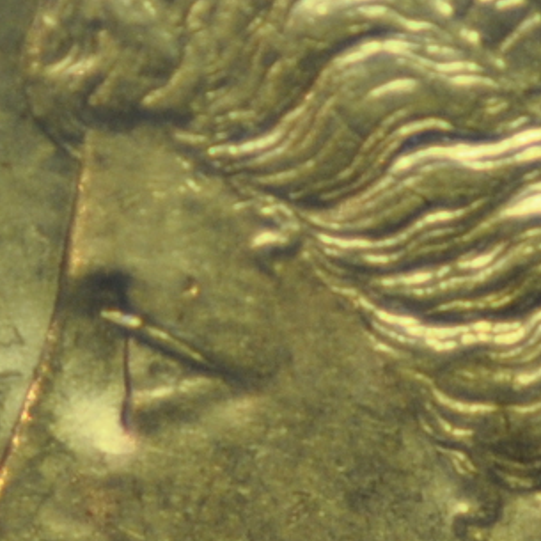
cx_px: 623
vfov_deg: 3.3
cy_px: 568
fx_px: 9495
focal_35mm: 537
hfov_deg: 3.3
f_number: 4
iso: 400
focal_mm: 60
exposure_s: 1/250
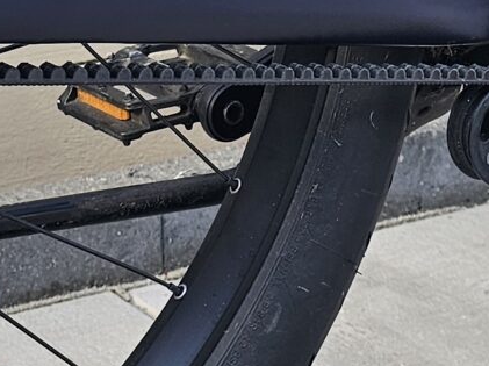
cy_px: -523
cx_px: 250
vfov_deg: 9.4
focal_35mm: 140
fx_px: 1976
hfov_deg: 14.1
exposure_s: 1/100
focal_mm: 6.3
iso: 16
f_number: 1.7
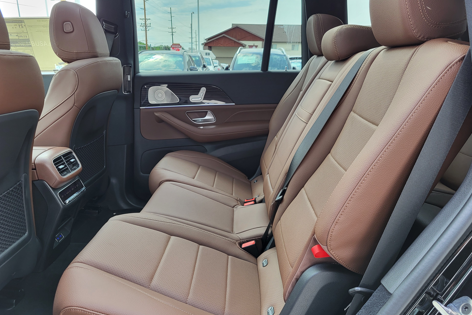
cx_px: 231
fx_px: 367
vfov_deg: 46.2
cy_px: 183
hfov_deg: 65.5
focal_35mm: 28
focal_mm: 5.4
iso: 64
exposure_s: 1/120
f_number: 1.8
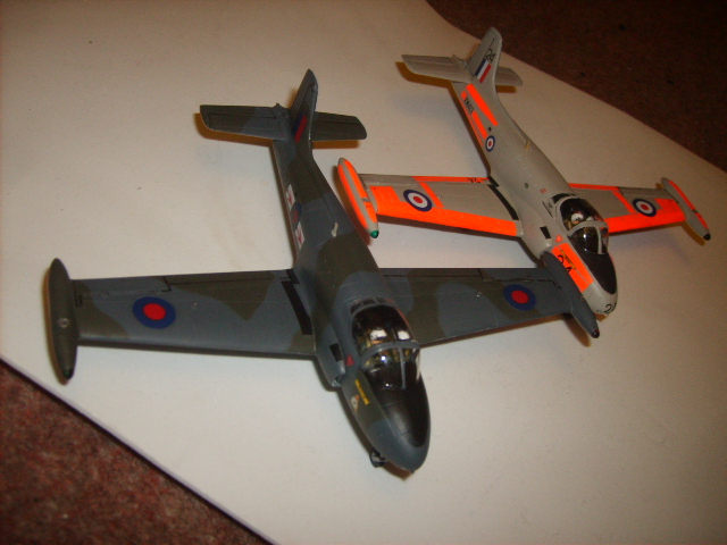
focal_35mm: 35
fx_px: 735
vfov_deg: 40.7
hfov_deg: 52.6
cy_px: 272
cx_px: 364
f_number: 2.8
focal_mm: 5.8
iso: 100
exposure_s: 1/45
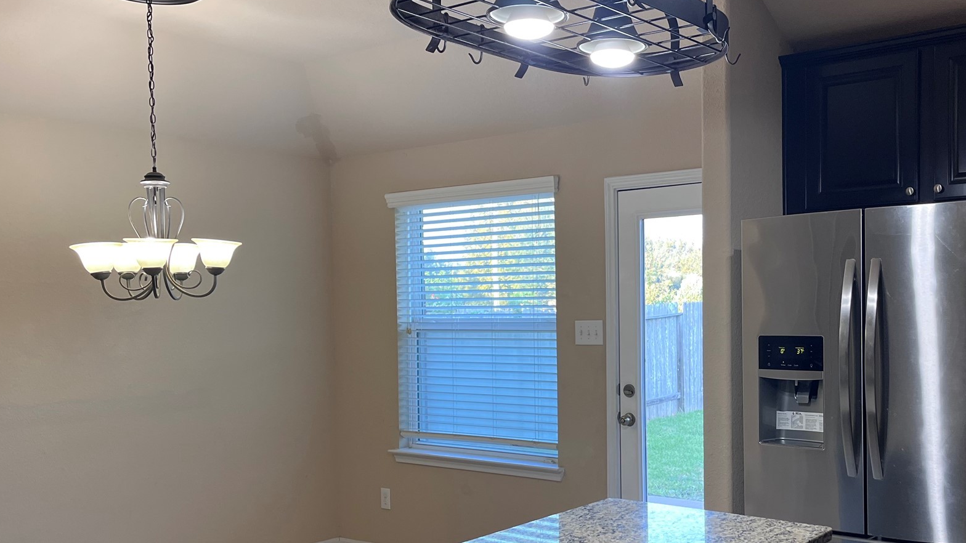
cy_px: 336
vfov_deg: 31.9
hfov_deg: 53.2
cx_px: 622
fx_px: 948
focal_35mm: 37
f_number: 1.6
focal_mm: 5.1
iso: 125
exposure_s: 1/120
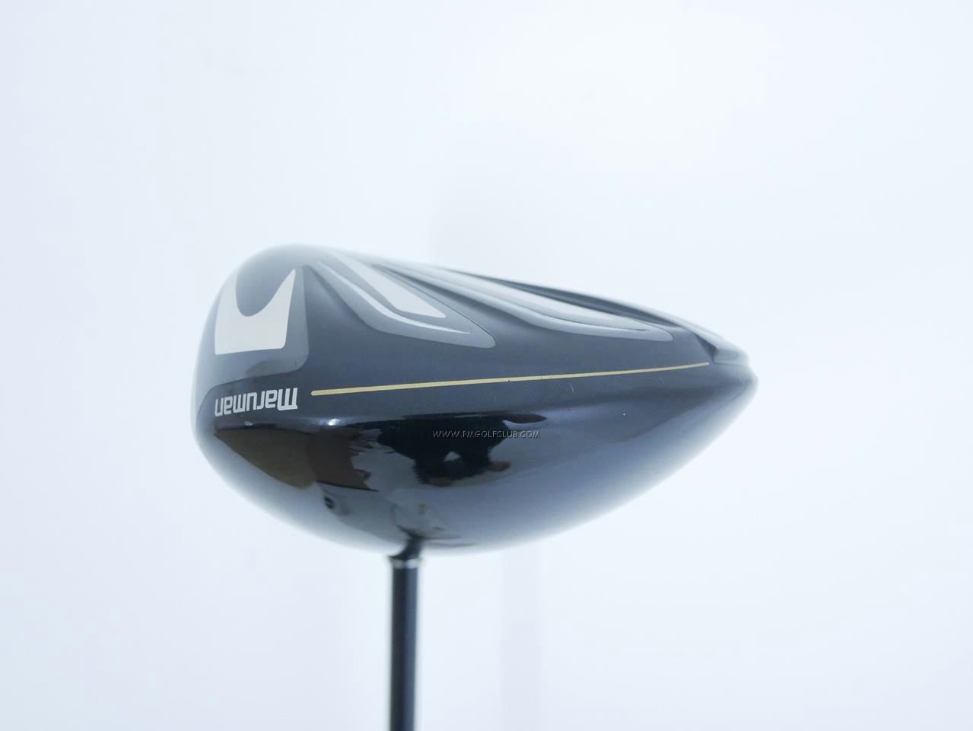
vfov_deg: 29.1
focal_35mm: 50
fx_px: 1406
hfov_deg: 38.2
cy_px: 366
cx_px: 486
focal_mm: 25
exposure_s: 1/60
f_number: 4.5
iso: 1600
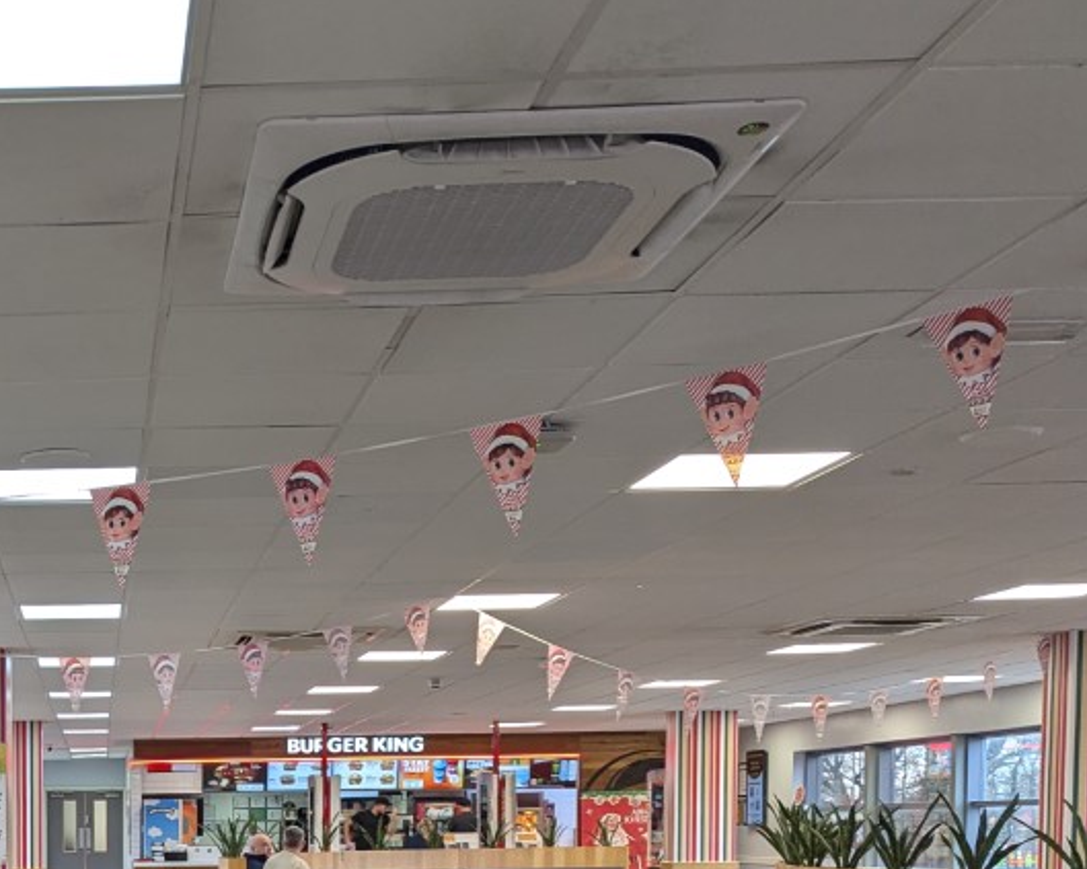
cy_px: 912
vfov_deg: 26.7
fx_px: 1705
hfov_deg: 32.7
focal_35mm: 53
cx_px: 22
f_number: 1.85
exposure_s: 1/100
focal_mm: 6.81
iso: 114
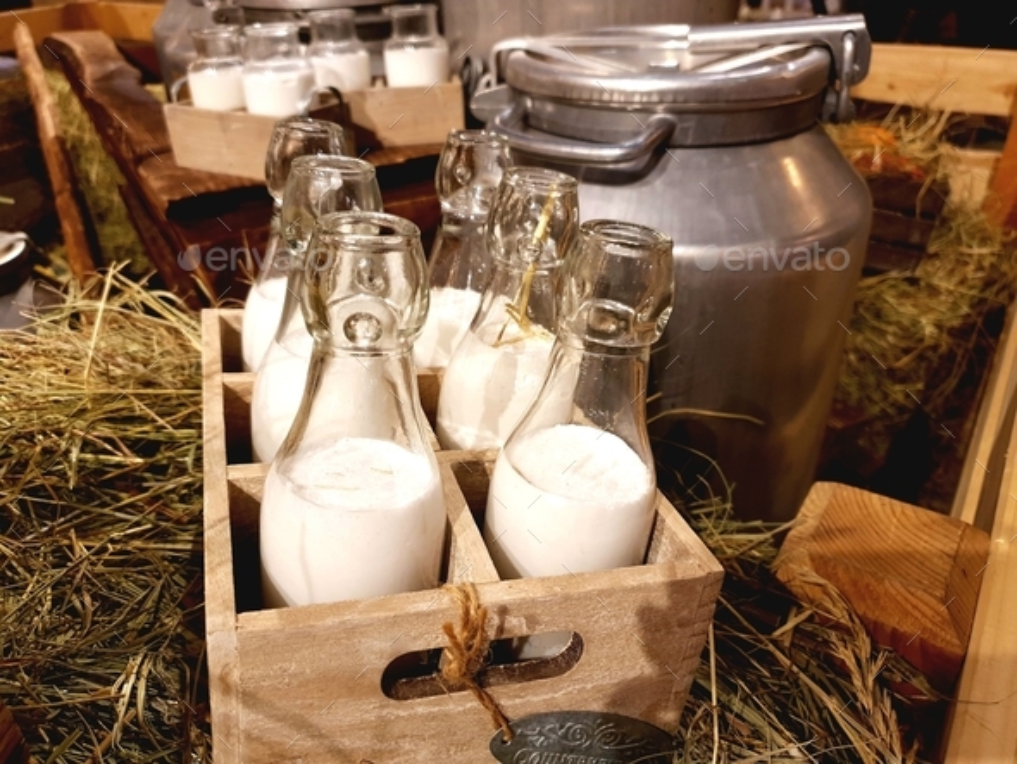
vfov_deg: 53.1
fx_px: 764
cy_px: 382
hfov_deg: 67.3
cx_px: 508
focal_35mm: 26
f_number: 1.5
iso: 64
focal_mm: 4.3
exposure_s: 1/50
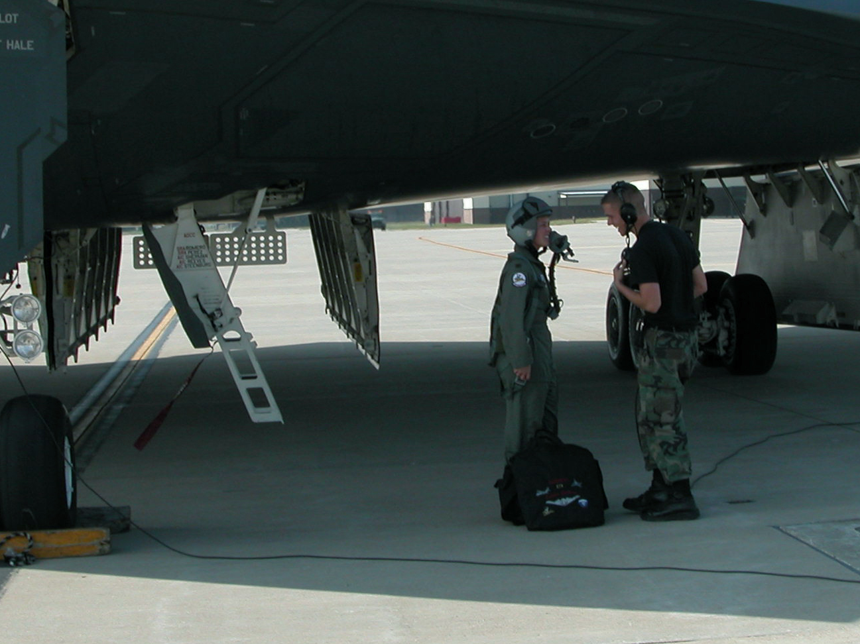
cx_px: 452
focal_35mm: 77
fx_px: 1912
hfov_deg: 25.3
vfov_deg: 19.1
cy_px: 249
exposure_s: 1/277
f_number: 6.4
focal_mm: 10
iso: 100
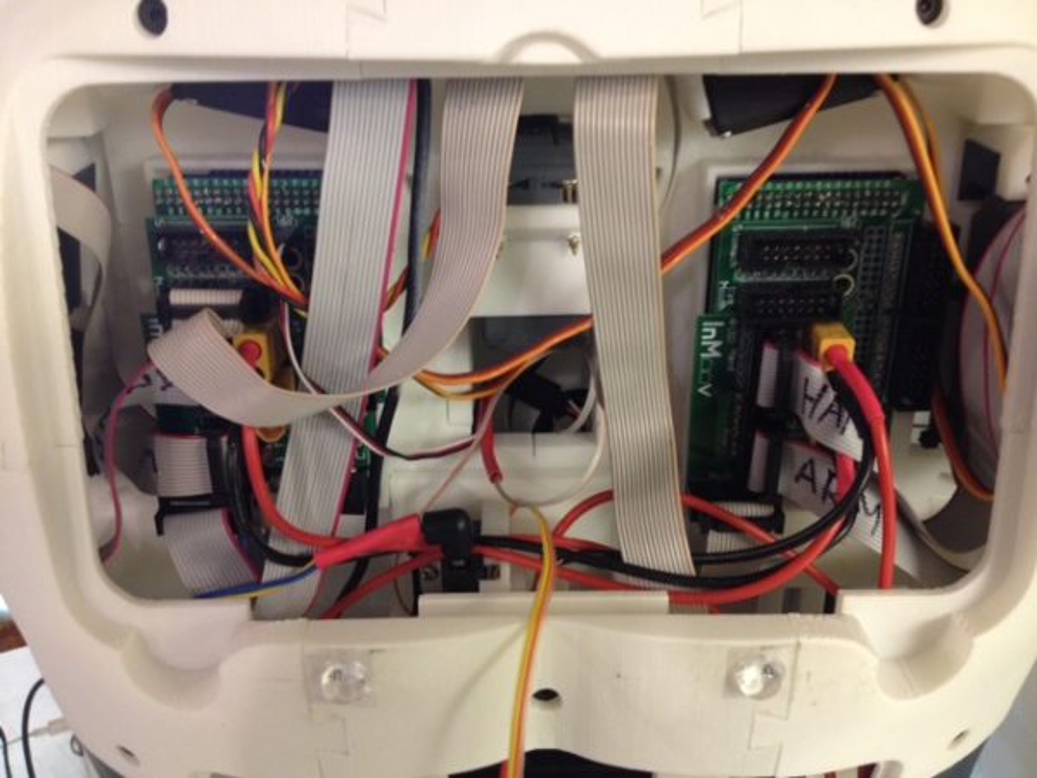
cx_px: 518
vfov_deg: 40.7
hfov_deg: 52.6
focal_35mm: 35
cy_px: 389
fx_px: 1049
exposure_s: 1/20
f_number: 2.4
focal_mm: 4.28
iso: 200
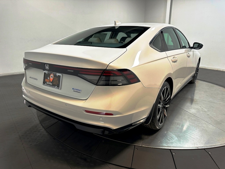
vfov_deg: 56.8
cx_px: 112
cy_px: 84
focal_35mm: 24
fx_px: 156
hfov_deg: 71.6
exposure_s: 1/60
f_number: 1.78
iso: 160
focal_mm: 6.86
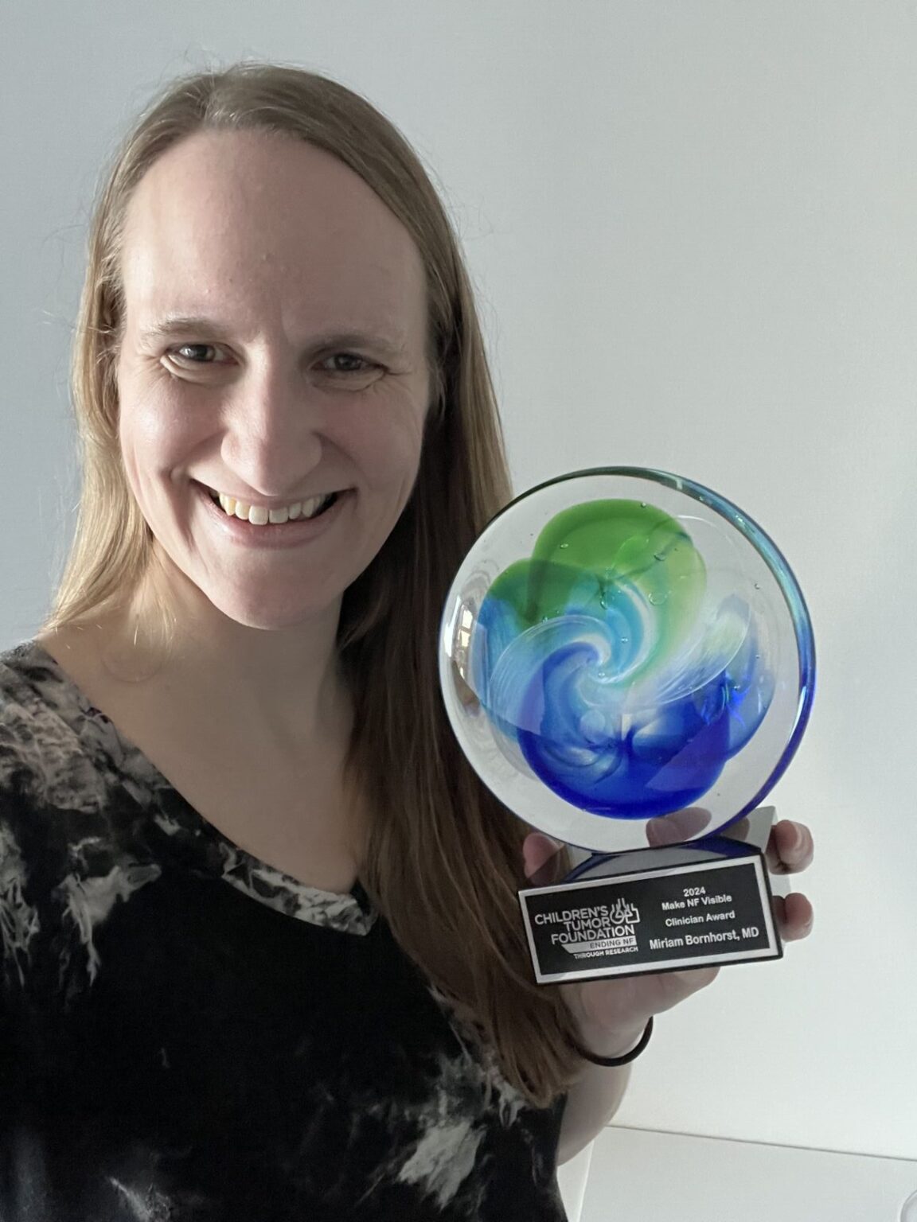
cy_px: 611
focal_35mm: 30
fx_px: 1060
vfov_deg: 60.0
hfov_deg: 46.8
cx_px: 458
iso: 400
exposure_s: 1/34
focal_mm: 2.71
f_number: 2.2
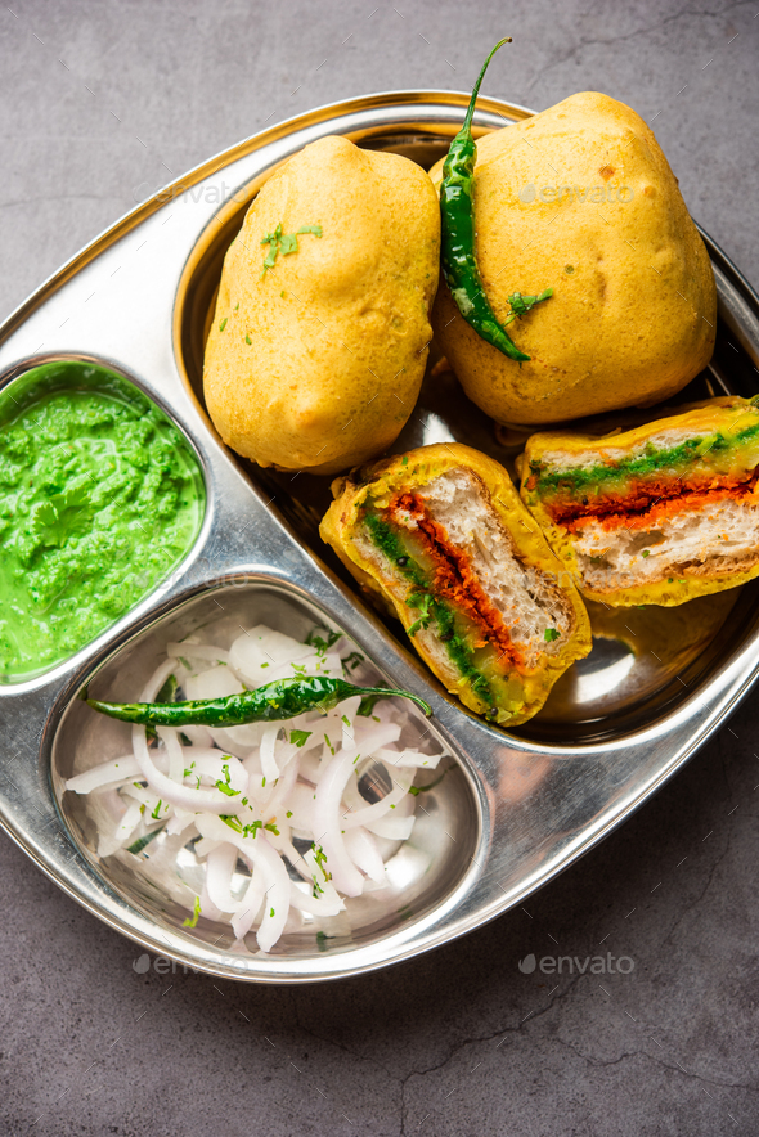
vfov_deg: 33.4
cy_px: 568
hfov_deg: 22.6
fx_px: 1896
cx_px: 380
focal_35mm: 60
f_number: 5.6
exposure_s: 1/125
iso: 100
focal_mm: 60
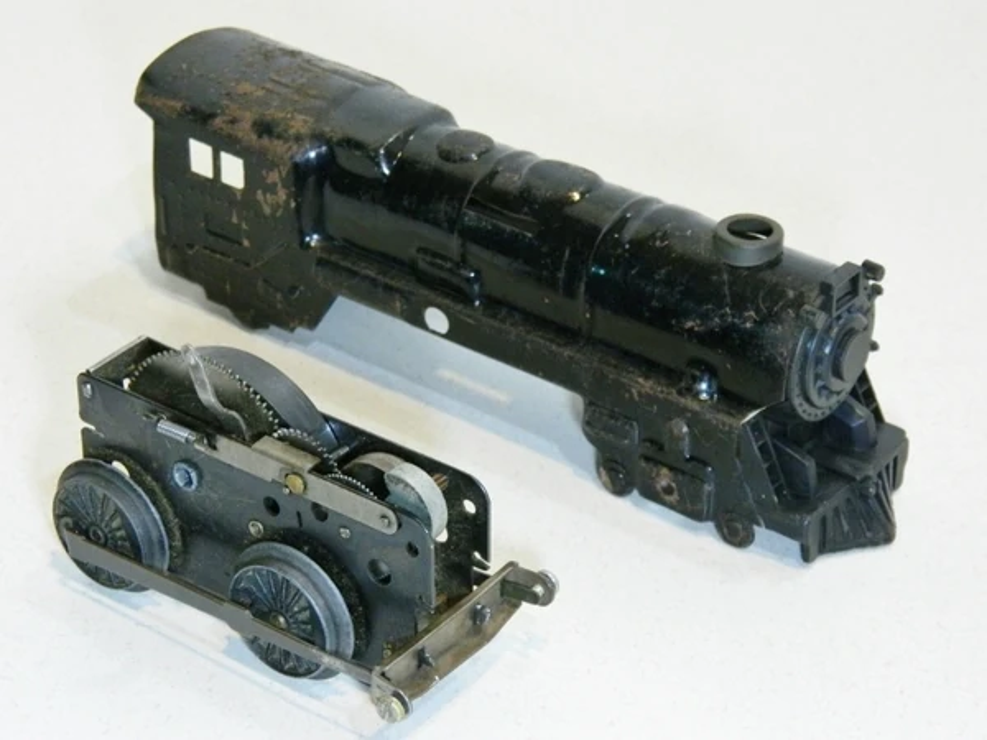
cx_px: 494
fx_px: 2937
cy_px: 370
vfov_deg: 14.4
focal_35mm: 103
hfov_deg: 19.1
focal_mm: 18.6
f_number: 4.5
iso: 400
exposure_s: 1/25
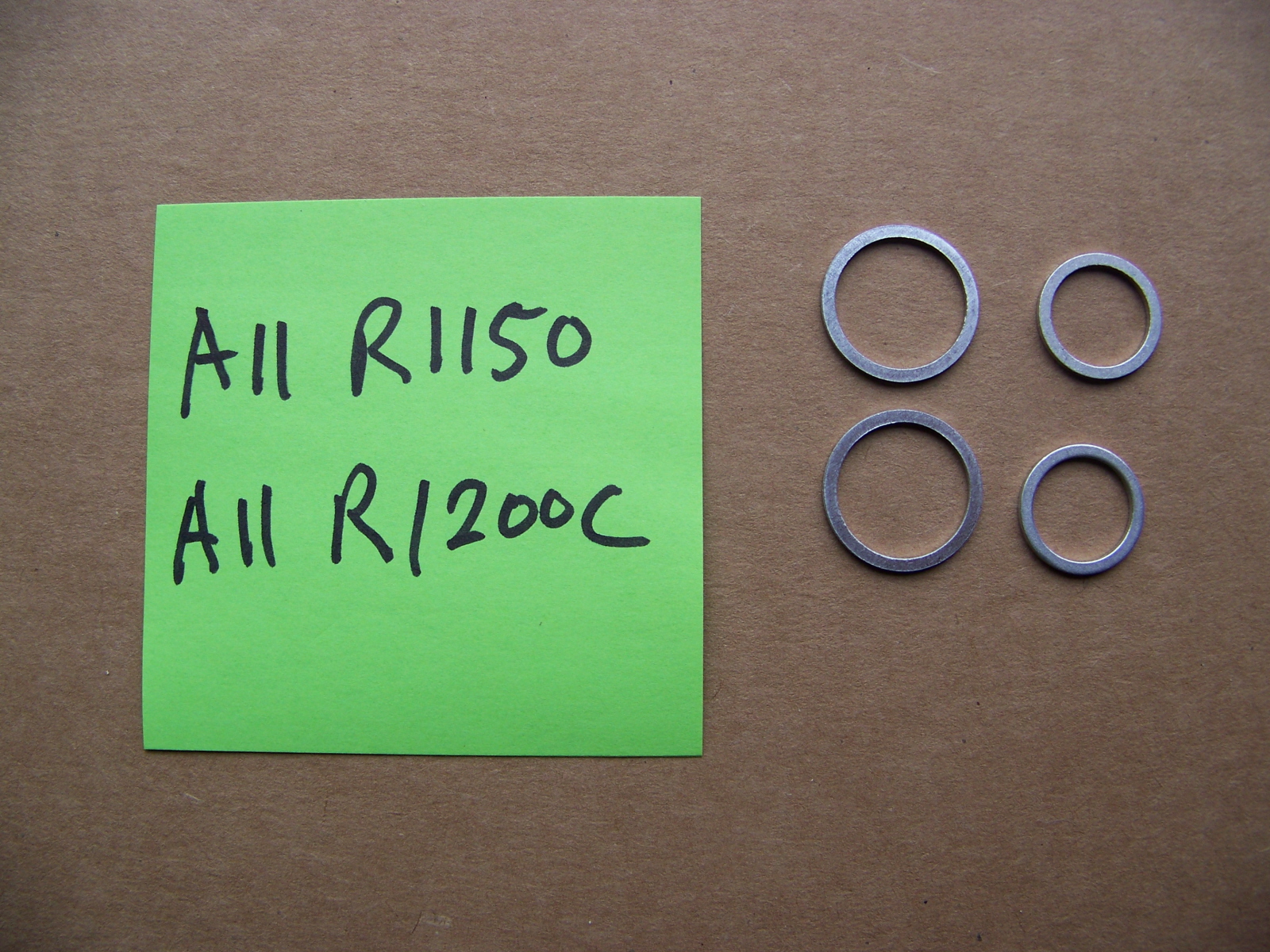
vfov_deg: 39.7
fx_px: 1321
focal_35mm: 36
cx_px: 635
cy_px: 476
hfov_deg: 51.4
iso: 64
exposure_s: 1/200
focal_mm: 5.85
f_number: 2.8
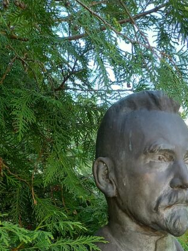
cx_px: 158
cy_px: 282
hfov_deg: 23.6
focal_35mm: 61
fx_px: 442
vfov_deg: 28.5
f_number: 1.8
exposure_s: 1/100
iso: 50
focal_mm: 4.65
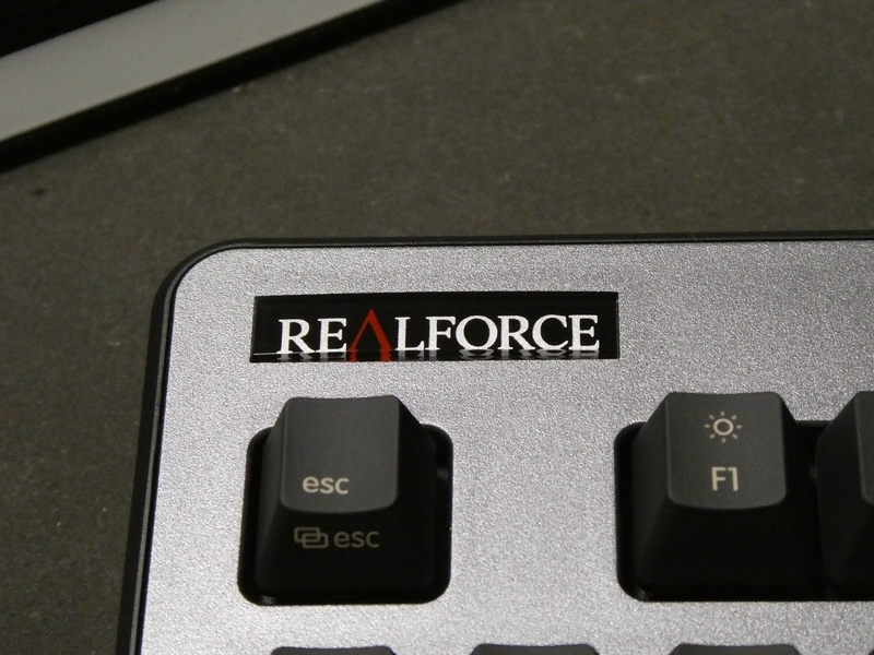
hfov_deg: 18.5
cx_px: 437
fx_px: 2676
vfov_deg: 14.0
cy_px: 328
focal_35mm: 106
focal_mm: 19
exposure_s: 1/80
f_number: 5.1
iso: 1600
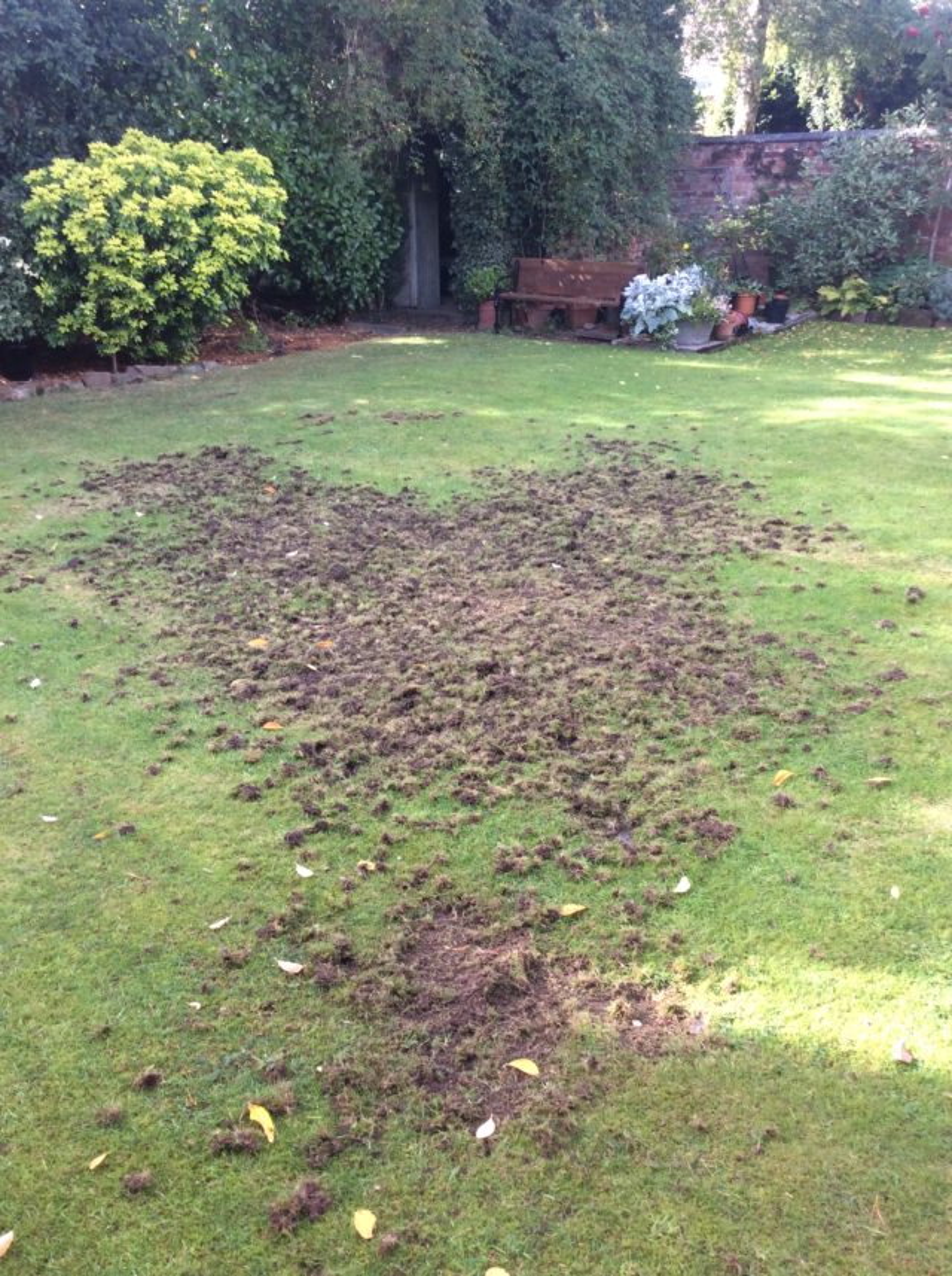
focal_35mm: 32
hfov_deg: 44.1
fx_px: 1177
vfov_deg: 56.9
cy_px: 638
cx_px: 476
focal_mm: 3.3
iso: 40
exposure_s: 1/100
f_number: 2.4
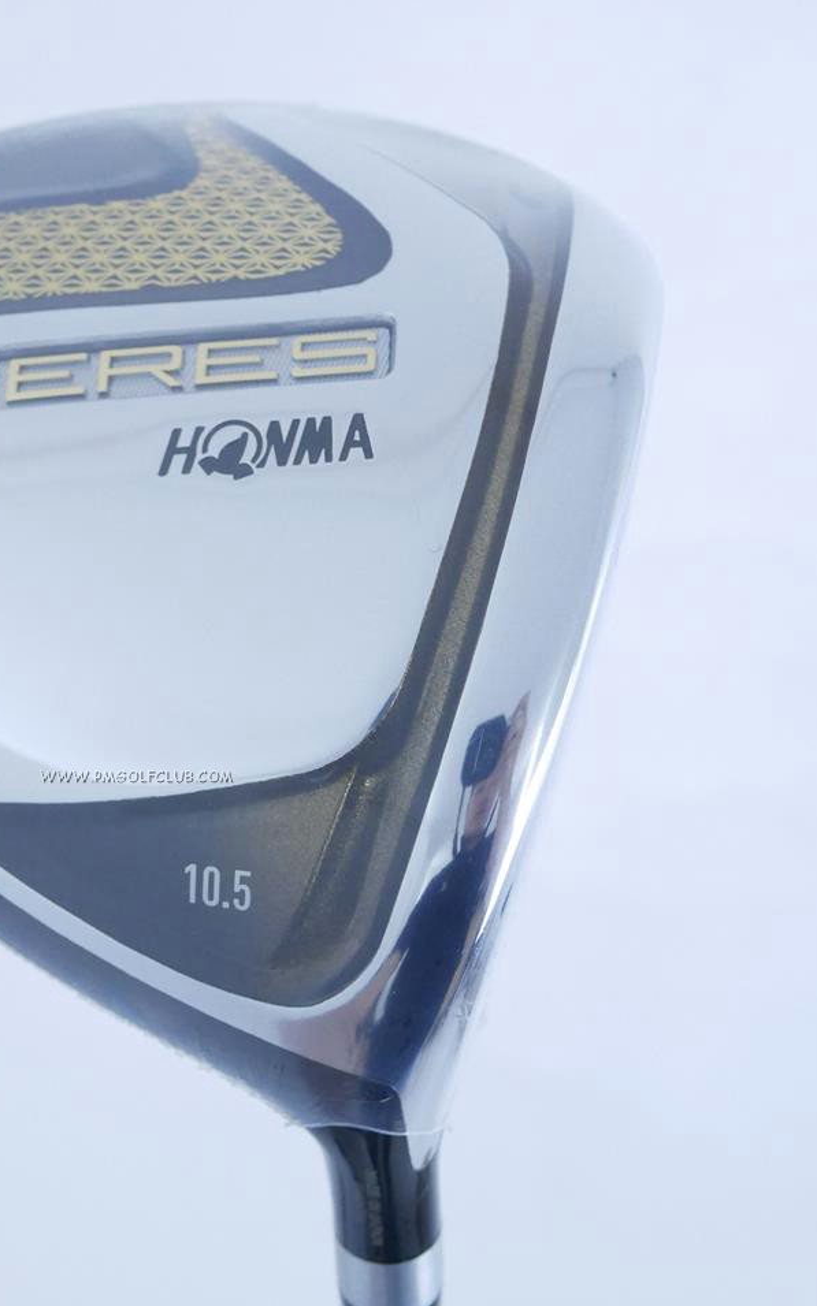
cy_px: 652
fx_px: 2529
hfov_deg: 18.1
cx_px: 136
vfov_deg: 29.0
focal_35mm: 71
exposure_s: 1/100
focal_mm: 25
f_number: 4.5
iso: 1600
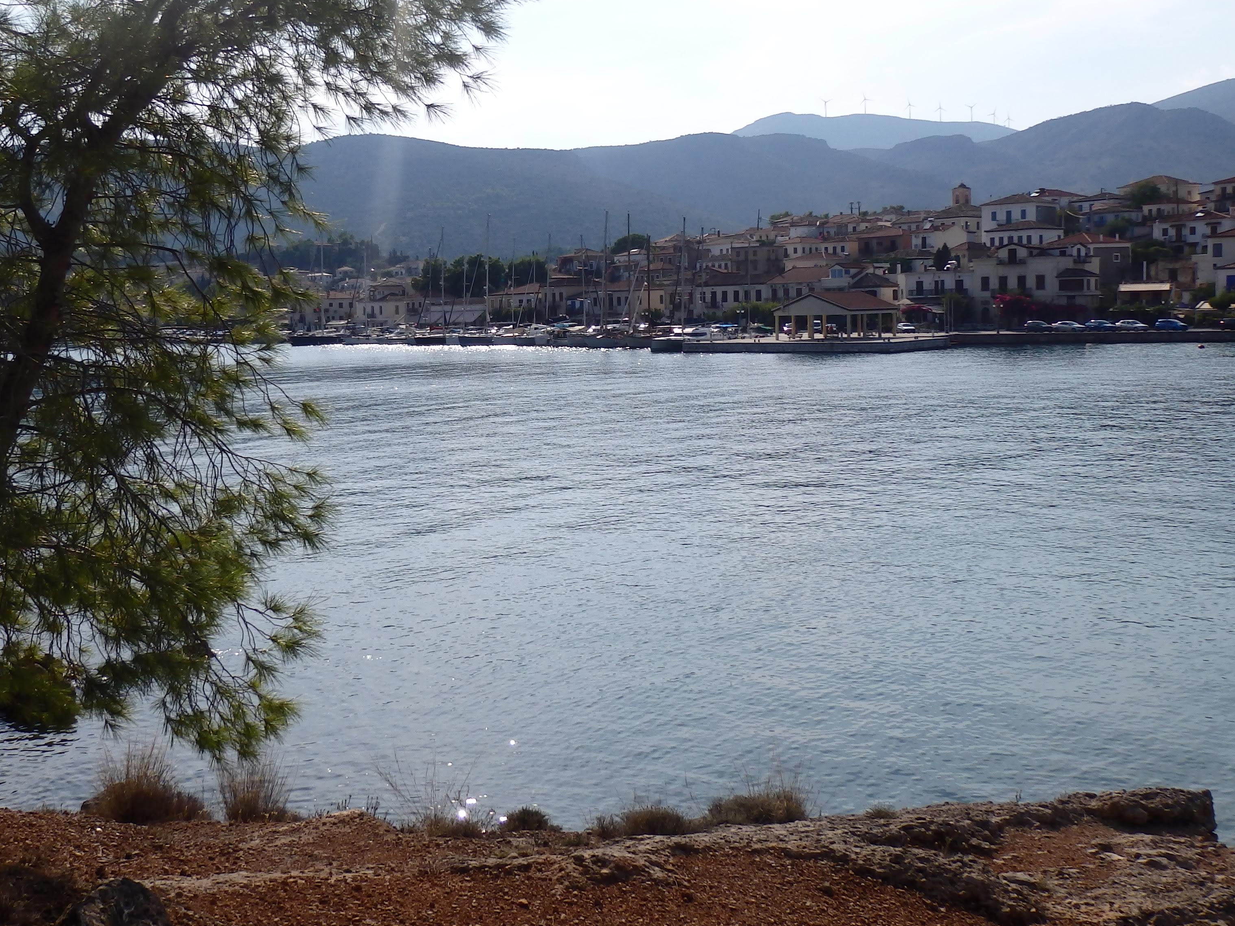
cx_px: 514
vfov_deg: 37.6
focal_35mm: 38
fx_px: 1356
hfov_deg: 48.8
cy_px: 373
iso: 100
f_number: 8.7
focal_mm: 4.5
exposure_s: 1/400
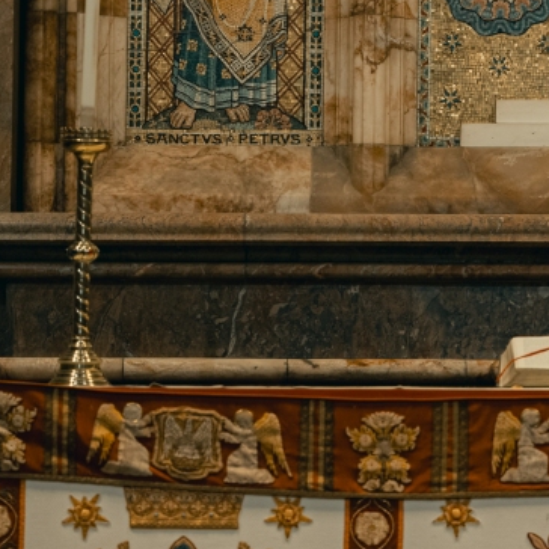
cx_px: 593
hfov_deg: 5.5
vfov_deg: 5.5
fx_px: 5688
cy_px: -165
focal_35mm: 317
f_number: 2
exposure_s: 1/100
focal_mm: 110
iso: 800
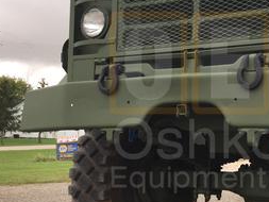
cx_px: 231
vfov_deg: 26.6
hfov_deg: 33.5
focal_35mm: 55
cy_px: 102
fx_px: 428
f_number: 2.2
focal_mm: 4.15
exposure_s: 1/527
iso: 32
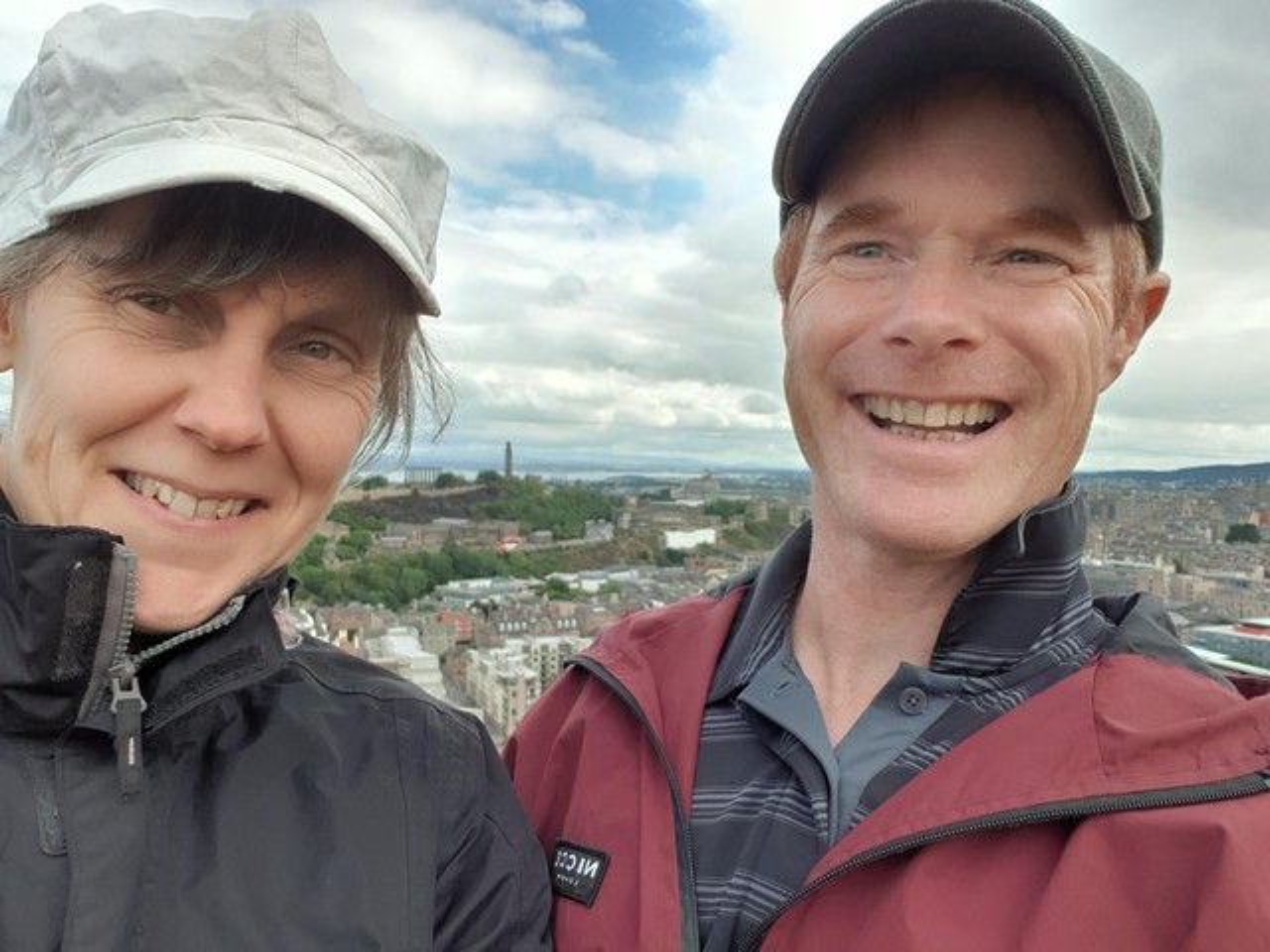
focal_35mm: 31
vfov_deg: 45.4
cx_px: 635
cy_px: 476
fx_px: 1137
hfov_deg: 58.4
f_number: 1.7
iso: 100
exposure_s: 1/828
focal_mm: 2.92
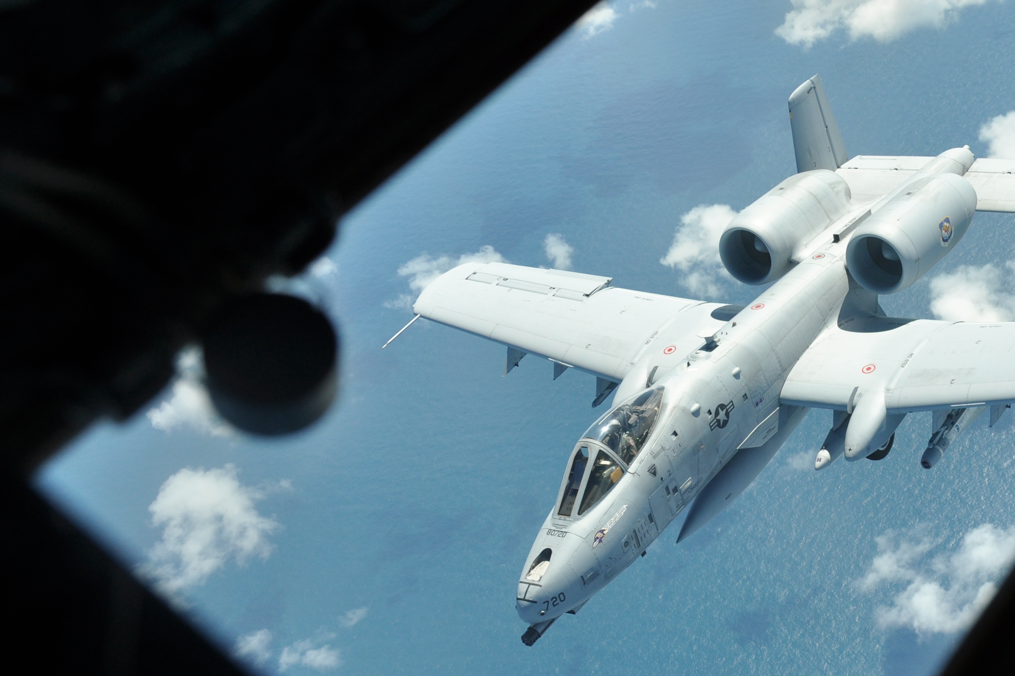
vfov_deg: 20.6
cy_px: 255
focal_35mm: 66
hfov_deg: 29.7
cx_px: 824
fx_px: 1861
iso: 250
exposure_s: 1/640
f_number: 7.1
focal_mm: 26
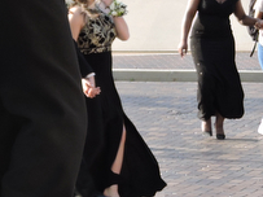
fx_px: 2445
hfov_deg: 6.0
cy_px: 21
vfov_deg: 4.6
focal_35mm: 322
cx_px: -229
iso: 100
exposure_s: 1/100
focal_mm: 15.2
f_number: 4.5
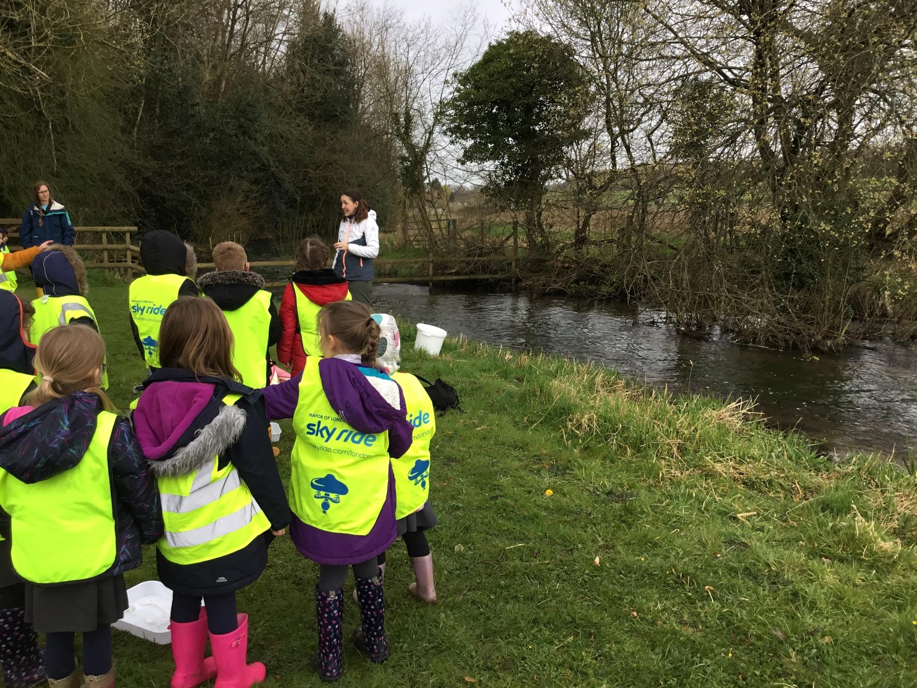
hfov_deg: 58.4
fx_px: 821
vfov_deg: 45.4
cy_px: 344
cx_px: 458
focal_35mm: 31
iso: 32
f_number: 2.4
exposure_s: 1/100
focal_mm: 3.3
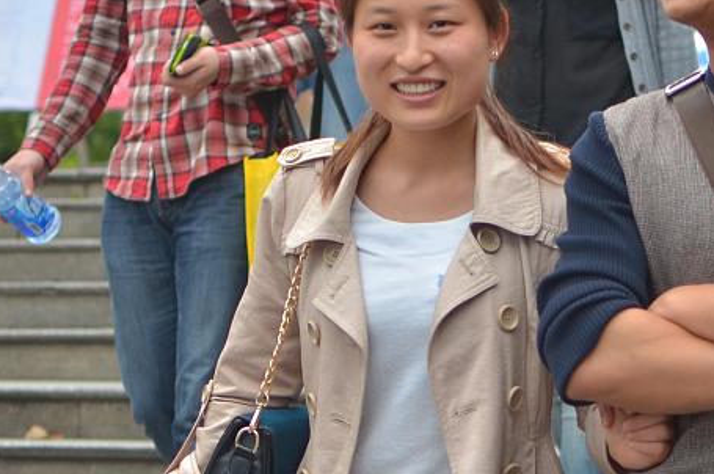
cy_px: 244
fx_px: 2739
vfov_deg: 9.9
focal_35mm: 138
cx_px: 460
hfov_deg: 14.8
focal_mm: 35
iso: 200
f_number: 2
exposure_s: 1/1000
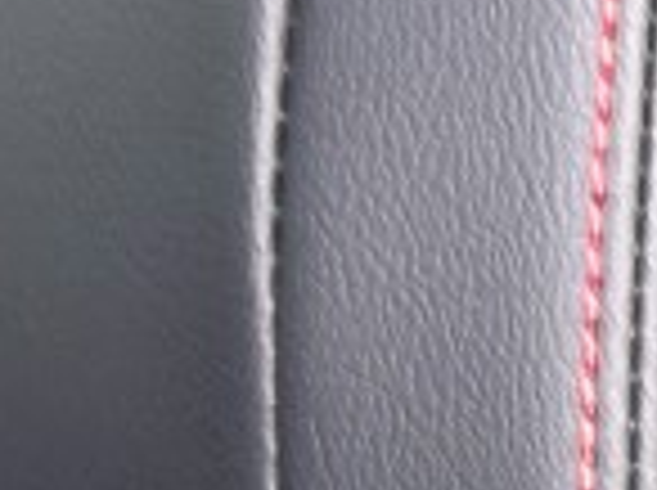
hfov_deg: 5.5
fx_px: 6386
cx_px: 2070
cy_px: 72
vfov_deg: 4.4
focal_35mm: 337
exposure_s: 1/60
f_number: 1.78
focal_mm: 6.86
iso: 200
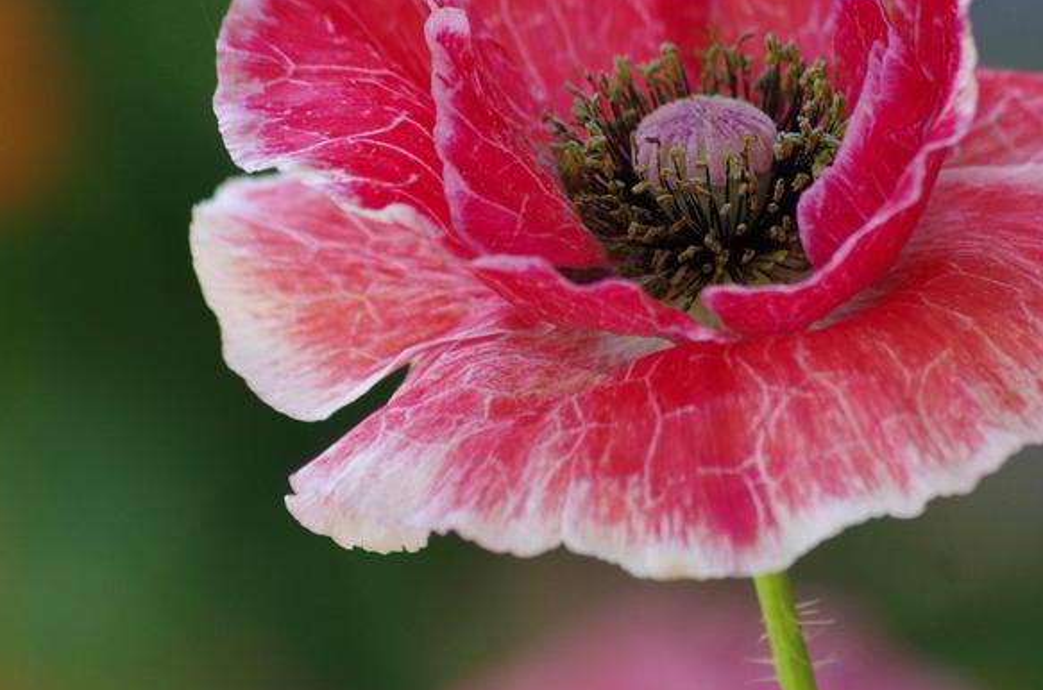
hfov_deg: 3.8
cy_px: 213
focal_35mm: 540
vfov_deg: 2.5
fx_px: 15611
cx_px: 708
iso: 800
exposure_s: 1/320
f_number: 7.1
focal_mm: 210
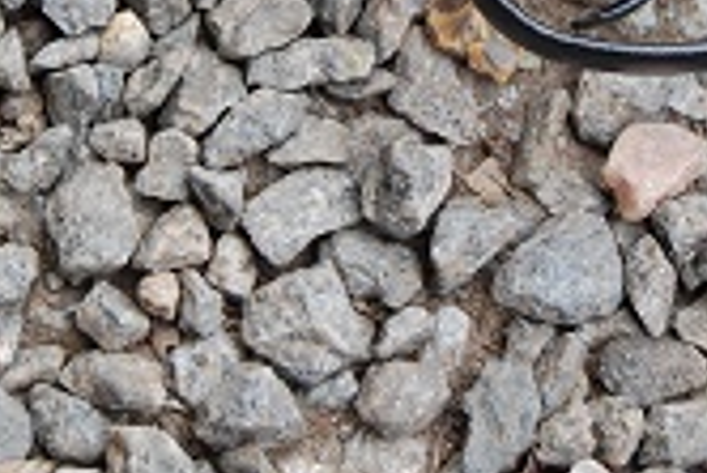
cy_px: -134
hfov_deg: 11.2
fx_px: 3617
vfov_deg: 7.4
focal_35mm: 184
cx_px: 311
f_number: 4.2
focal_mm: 34
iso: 200
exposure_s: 1/50
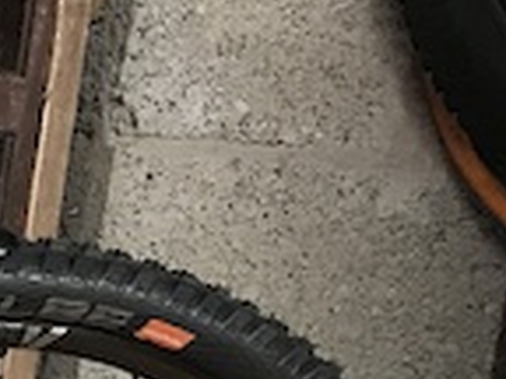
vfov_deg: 9.3
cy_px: 530
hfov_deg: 10.2
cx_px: -889
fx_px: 2280
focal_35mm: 156
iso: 40
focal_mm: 3.99
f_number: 1.8
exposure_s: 1/25
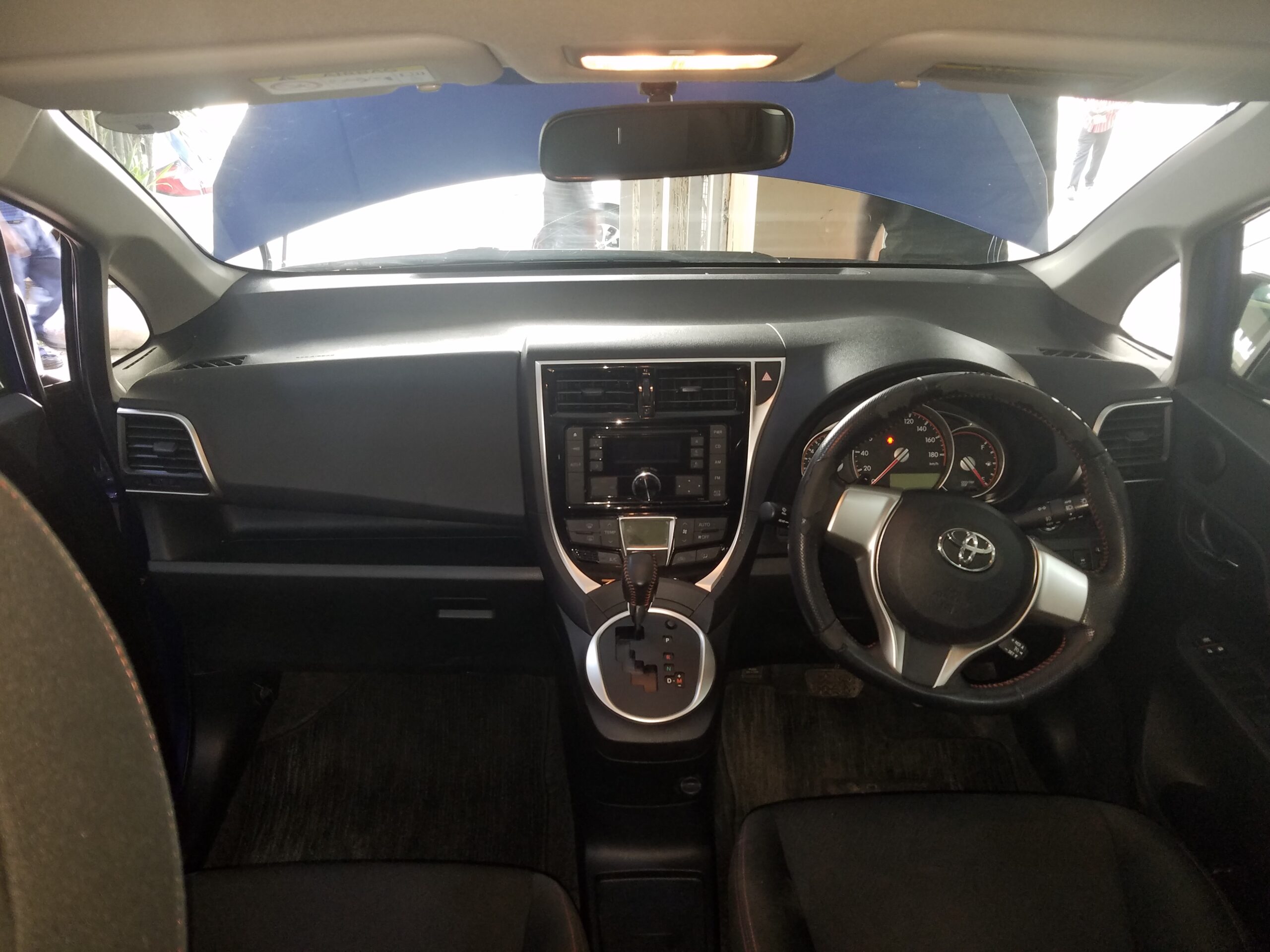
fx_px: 954
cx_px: 635
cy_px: 476
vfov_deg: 53.1
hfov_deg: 67.3
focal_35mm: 26
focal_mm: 4.2
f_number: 1.7
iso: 100
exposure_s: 1/30
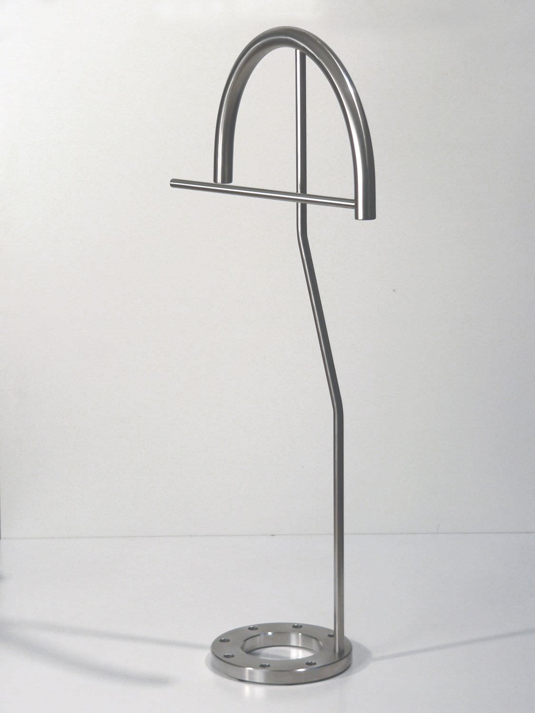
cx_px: 268
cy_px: 356
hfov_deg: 13.1
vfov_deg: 17.4
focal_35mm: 113
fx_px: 2329
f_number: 2.8
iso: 100
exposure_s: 1/60
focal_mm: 18.9
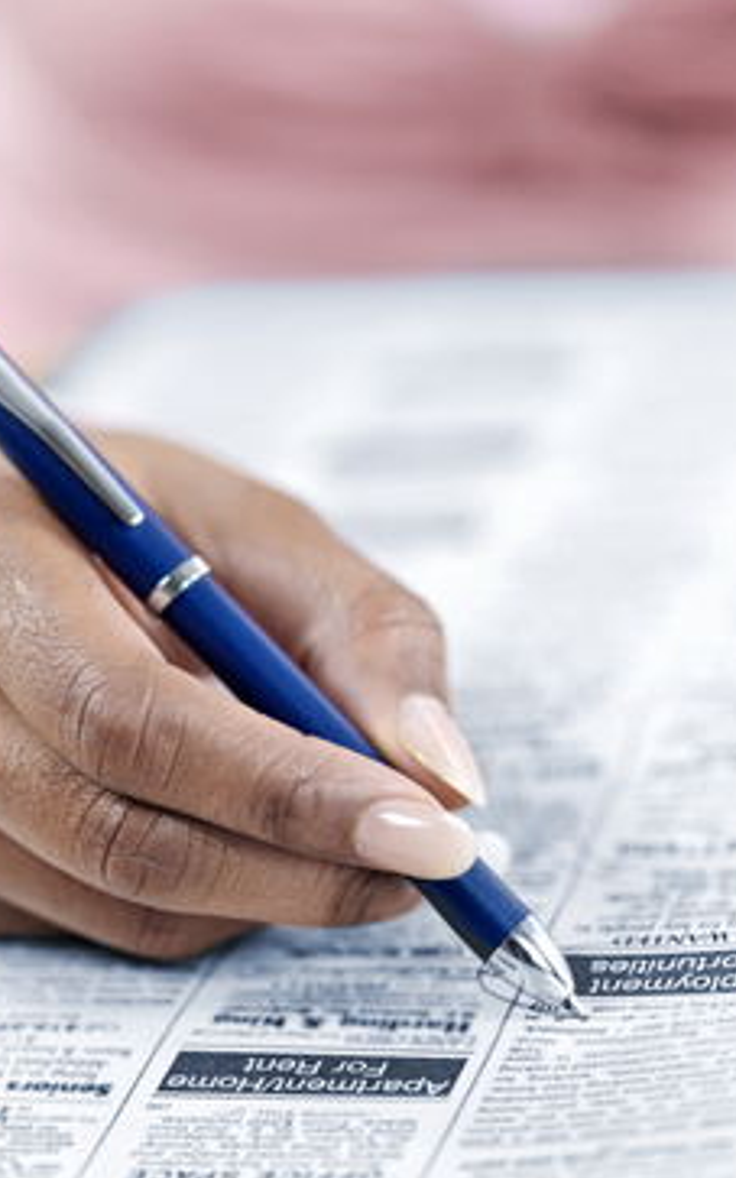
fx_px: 4010
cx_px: 362
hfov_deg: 10.5
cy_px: 597
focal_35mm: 125
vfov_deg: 16.7
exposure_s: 1/100
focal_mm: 105
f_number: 4.5
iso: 200
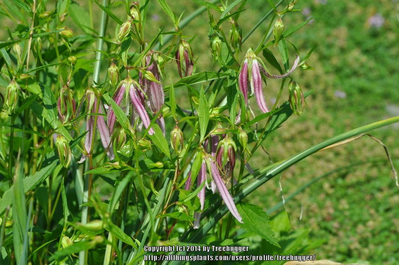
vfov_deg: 8.7
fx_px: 1743
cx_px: 200
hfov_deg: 13.1
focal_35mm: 158
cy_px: 132
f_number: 9.5
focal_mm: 105
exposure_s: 1/350
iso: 200
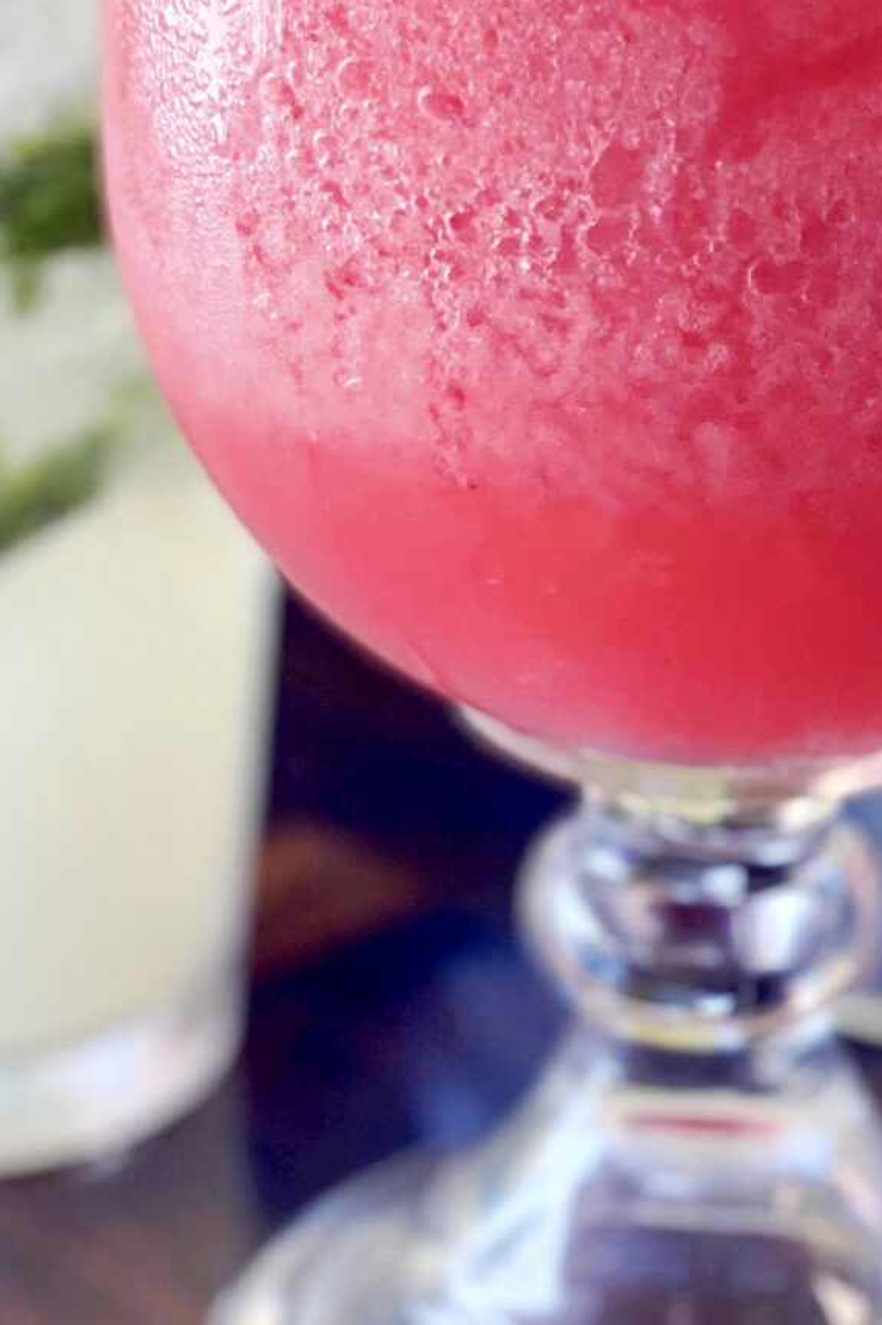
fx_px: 4744
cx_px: 369
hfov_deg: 10.6
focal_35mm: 129
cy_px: 572
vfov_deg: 15.9
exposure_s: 1/122
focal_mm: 6
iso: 100
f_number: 2
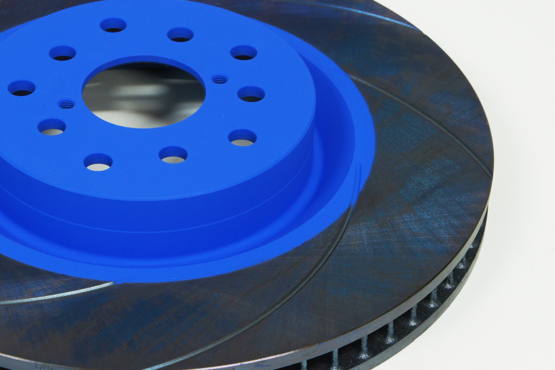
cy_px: 185
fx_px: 1818
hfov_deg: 17.3
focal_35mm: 118
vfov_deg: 11.6
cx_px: 146
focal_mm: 46
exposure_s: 1/2.5
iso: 200
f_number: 9
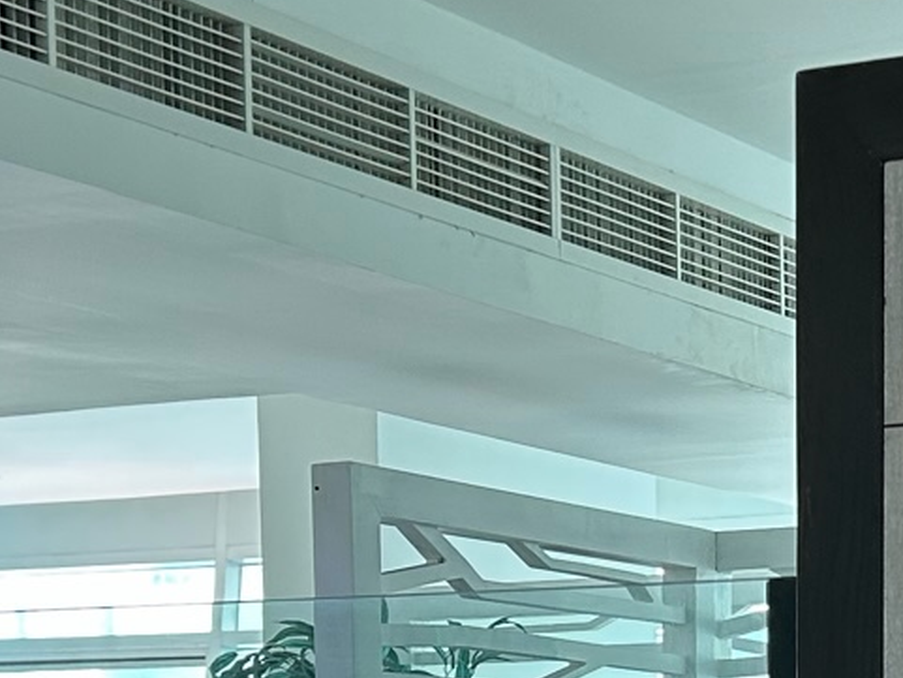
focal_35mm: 109
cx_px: 766
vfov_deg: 12.7
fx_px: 2844
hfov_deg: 17.8
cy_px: 1091
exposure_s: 1/121
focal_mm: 5.7
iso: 80
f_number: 1.5
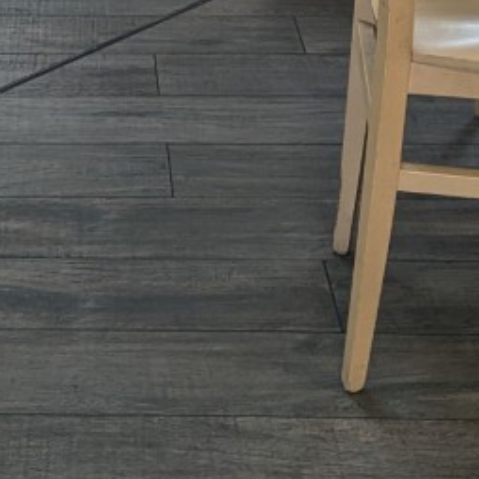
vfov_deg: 15.7
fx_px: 1566
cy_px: -289
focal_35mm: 100
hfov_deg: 17.2
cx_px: 91
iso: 87
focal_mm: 6.81
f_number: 1.85
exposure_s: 1/100
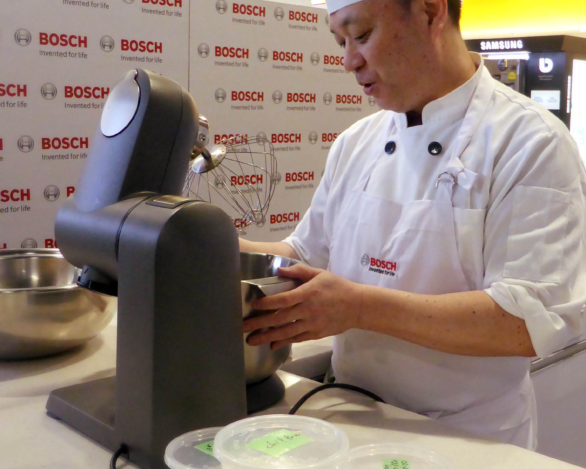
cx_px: 349
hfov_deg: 45.6
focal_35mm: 40
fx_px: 694
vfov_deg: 37.1
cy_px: 173
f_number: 3.3
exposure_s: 1/50
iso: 400
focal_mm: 4.3
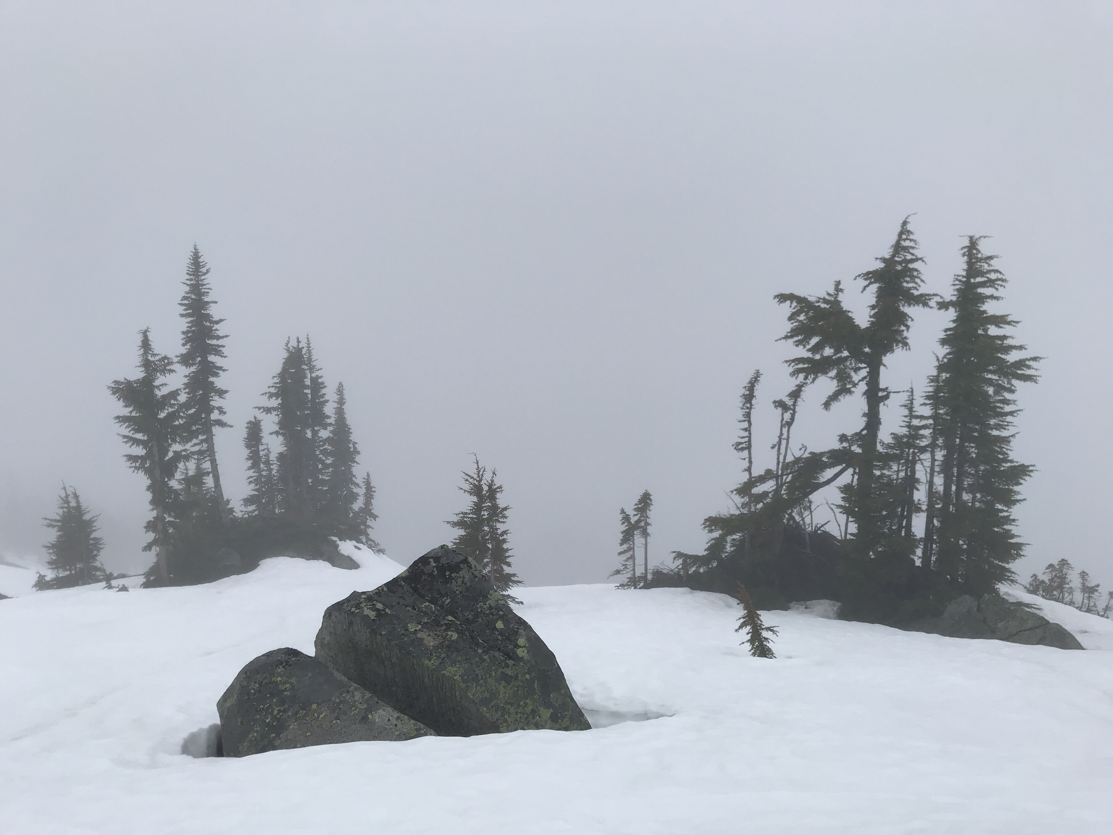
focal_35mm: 28
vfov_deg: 49.7
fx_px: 900
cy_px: 418
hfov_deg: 63.4
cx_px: 556
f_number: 1.8
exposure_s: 1/5319
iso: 20
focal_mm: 3.99
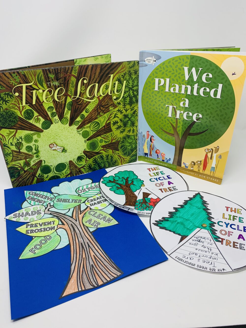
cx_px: 123
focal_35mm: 26
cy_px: 164
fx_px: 246
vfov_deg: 67.3
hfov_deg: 53.1
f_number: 1.8
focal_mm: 4.25
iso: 25
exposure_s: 1/122
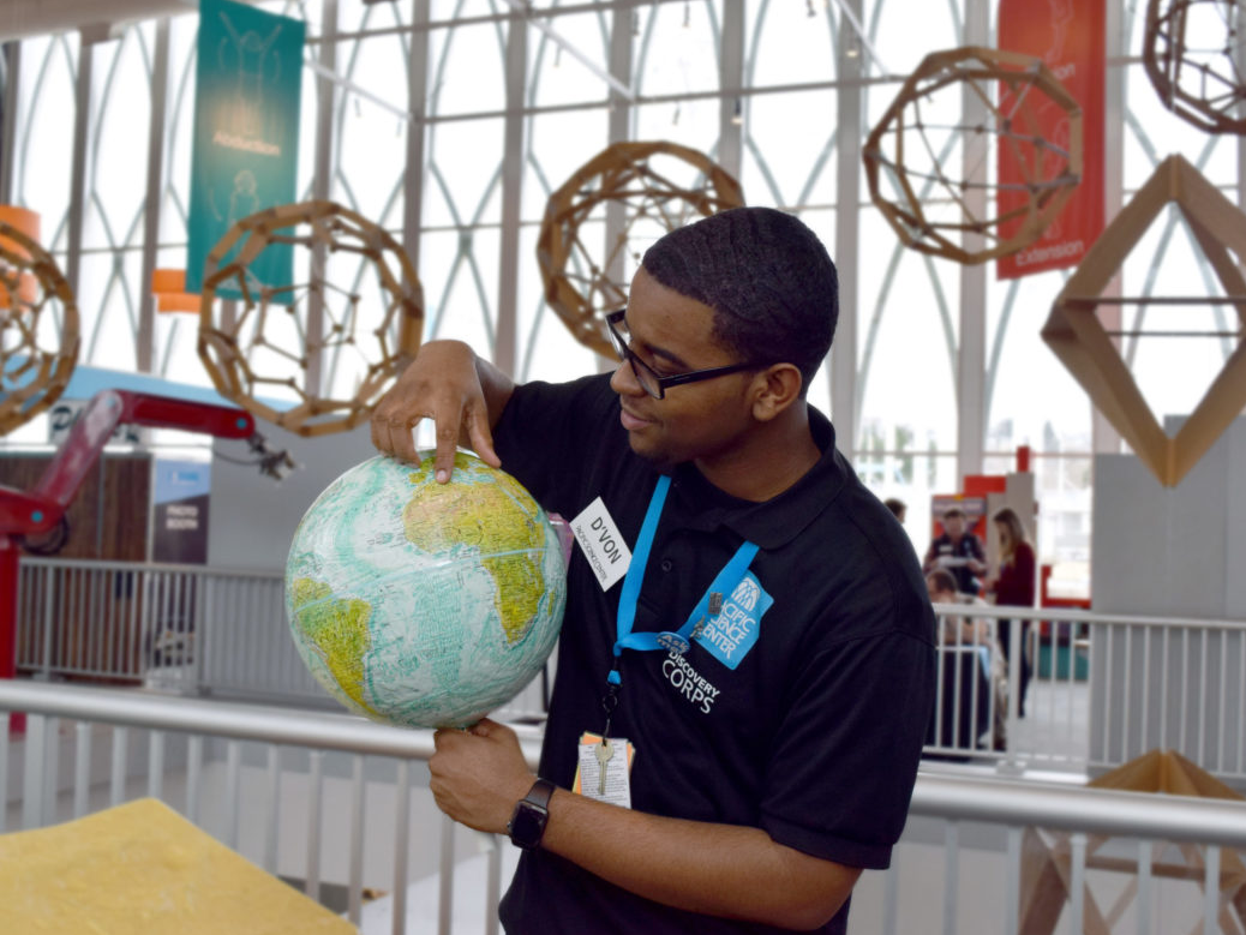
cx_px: 586
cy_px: 478
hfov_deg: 46.8
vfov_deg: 36.0
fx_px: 1440
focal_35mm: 40
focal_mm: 24
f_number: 6.3
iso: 400
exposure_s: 1/160
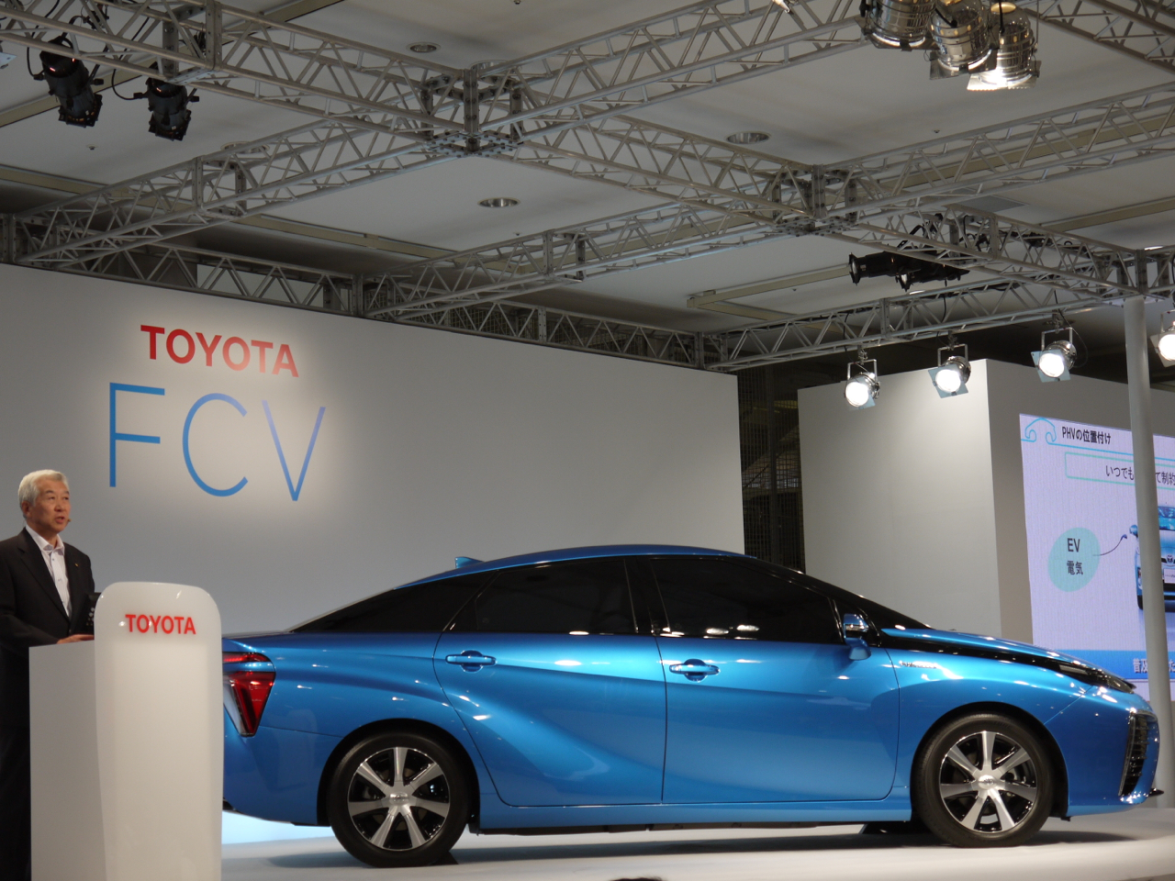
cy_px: 440
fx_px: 2308
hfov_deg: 28.6
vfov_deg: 21.6
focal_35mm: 68
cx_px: 588
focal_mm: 34
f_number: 5.2
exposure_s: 1/80
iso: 160
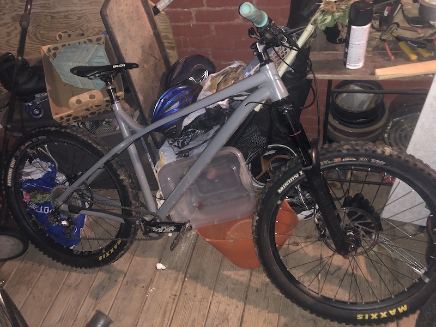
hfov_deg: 63.4
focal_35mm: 28
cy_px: 164
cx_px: 218
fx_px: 353
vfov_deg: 49.7
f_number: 1.8
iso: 200
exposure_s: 1/4
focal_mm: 4
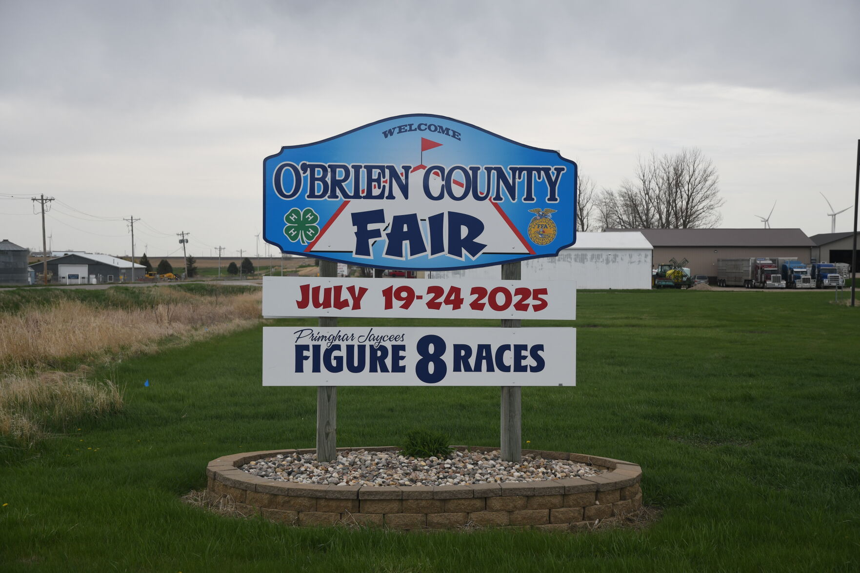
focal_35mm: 60
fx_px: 1433
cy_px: 286
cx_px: 430
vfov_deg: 22.6
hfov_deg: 33.4
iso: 140
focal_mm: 40
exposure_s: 1/1000
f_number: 4
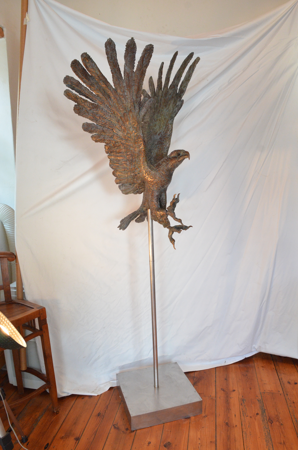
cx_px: 149
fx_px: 337
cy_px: 225
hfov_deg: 47.7
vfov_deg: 67.5
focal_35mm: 27
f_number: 7.1
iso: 2500
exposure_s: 1/60
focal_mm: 18
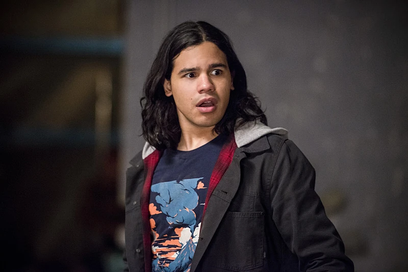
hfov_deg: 10.3
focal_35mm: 200
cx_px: 204
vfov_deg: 6.9
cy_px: 136
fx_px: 2267
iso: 4000
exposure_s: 1/100
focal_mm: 200
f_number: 2.8
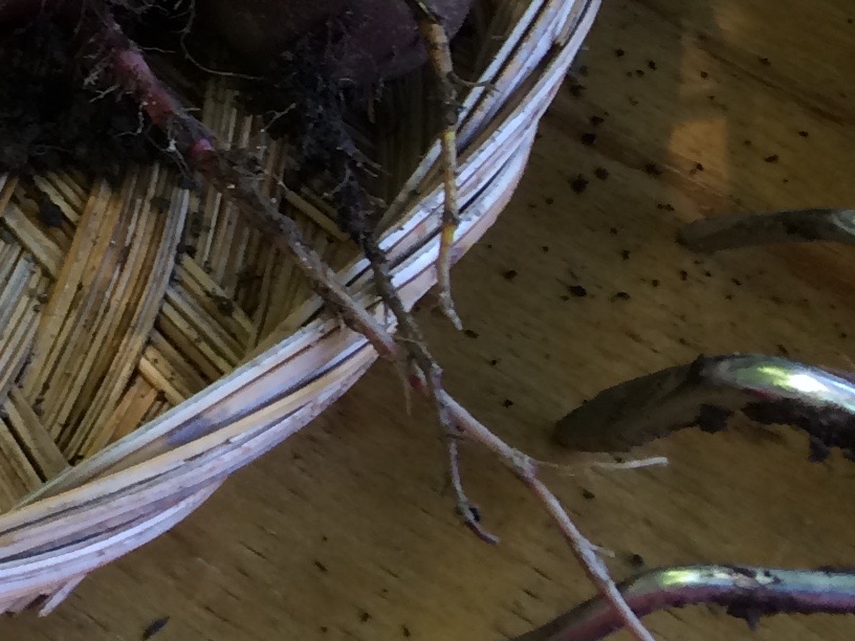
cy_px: -505
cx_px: -761
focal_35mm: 116
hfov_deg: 14.6
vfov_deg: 11.8
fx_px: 2865
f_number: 2.2
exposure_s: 1/30
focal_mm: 4.15
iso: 32
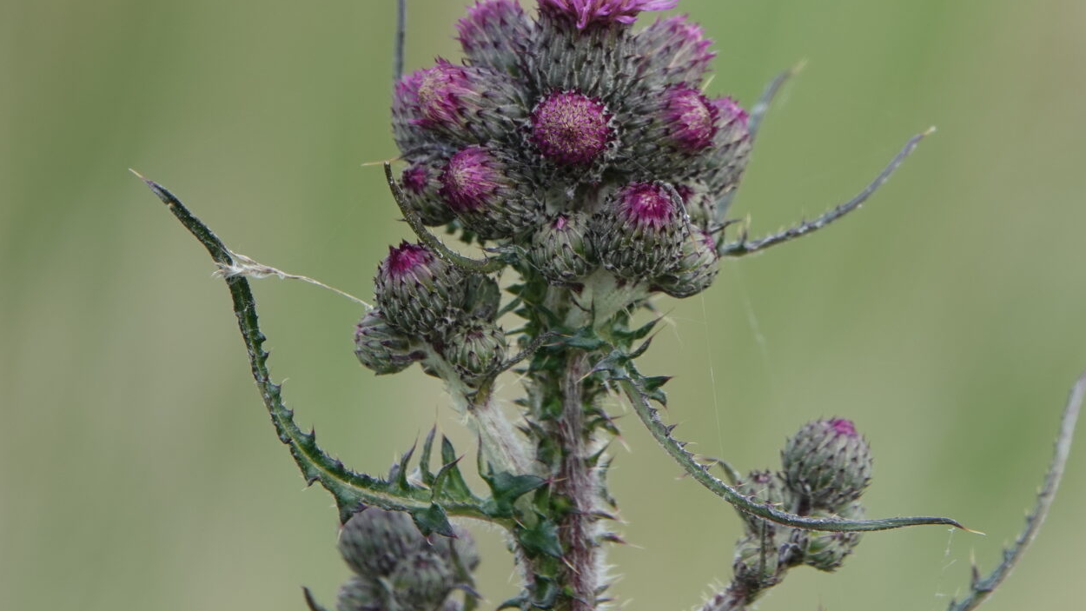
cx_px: 691
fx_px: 29659
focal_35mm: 1030
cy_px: 258
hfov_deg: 2.1
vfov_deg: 1.2
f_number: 4
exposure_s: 1/320
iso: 100
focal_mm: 220
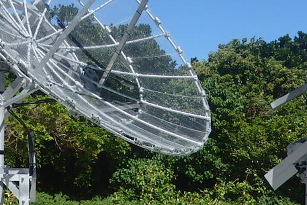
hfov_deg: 20.1
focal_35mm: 101
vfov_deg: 13.6
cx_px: 102
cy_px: 124
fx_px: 862
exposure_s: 1/200
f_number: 10.1
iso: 125
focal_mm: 6.6
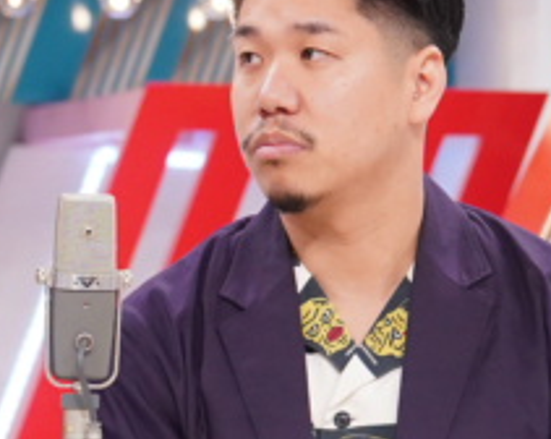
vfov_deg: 3.8
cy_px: 320
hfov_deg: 4.7
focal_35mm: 410
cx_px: 0
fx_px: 6674
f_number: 5
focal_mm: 115
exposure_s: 1/250
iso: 2000
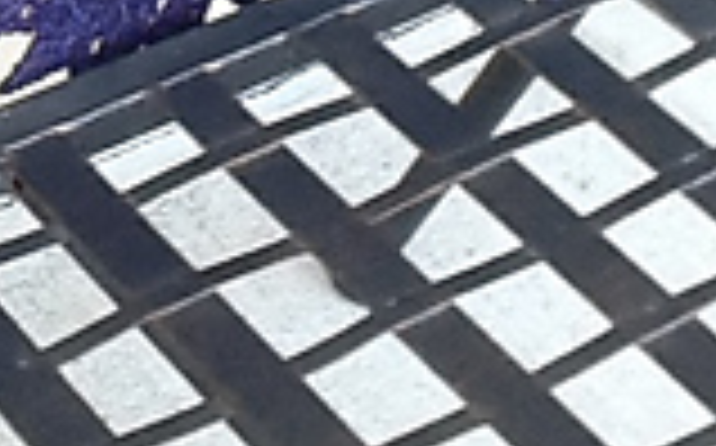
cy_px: -354
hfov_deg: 13.7
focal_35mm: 147
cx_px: -230
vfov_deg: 8.6
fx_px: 2865
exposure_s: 1/120
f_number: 2.4
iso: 64
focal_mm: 2.03
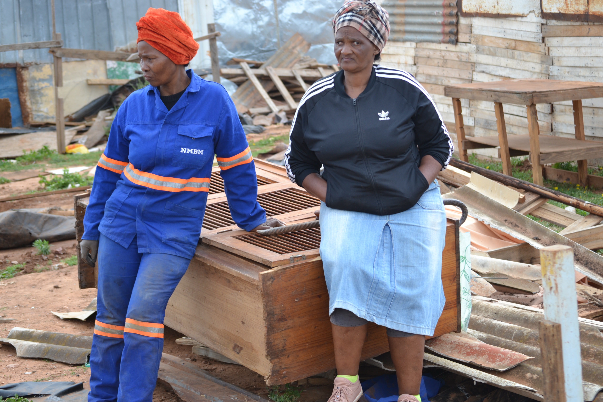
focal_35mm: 90
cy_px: 201
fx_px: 1507
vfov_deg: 15.2
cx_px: 302
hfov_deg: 22.6
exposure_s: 1/125
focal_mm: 60
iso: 110
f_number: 5.6
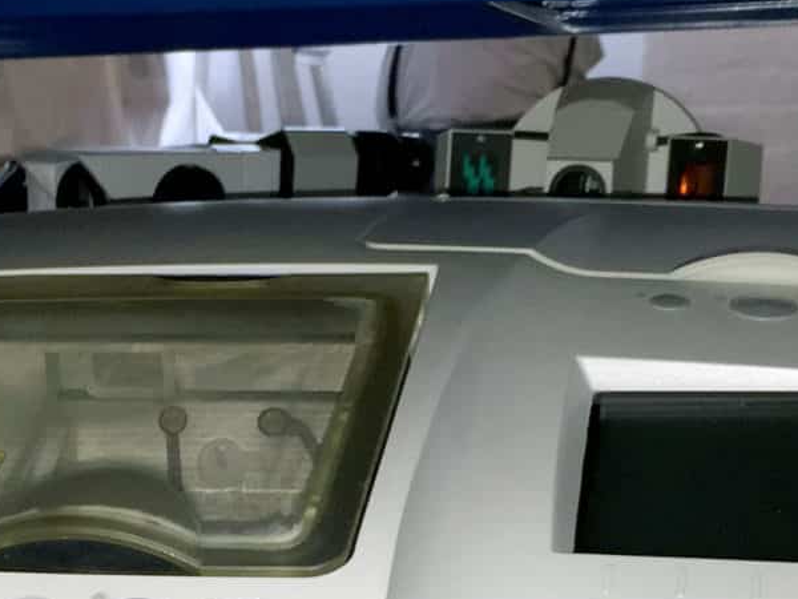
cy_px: 662
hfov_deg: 19.7
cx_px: 217
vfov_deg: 14.6
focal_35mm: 99
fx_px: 2282
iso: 80
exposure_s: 1/33
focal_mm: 4.15
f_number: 2.2
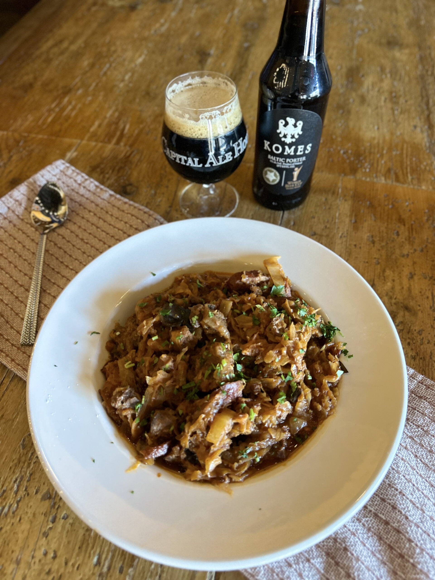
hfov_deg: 56.8
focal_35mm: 24
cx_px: 218
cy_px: 290
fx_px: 402
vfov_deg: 71.6
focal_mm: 6.86
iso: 640
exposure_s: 1/40
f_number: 1.78
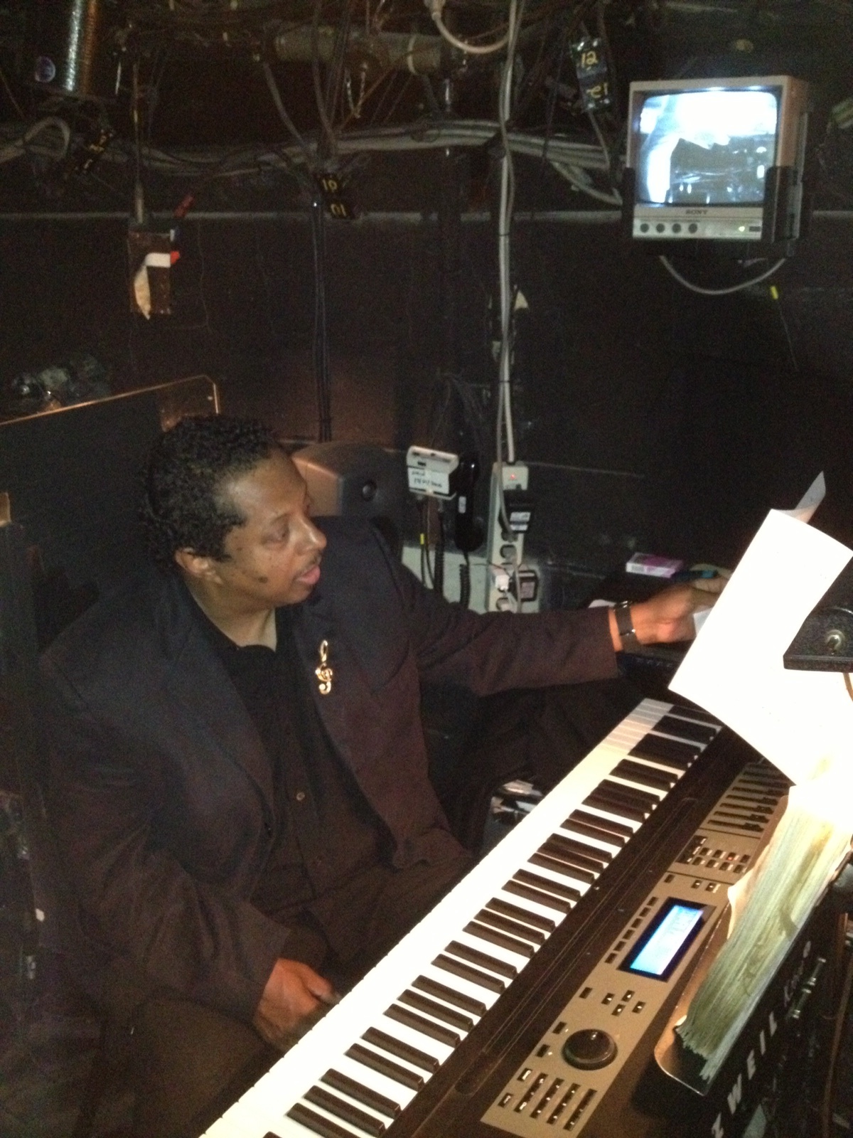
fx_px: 1150
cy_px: 569
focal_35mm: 35
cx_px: 426
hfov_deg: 40.7
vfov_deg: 52.6
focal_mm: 4.28
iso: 800
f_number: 2.4
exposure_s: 1/16
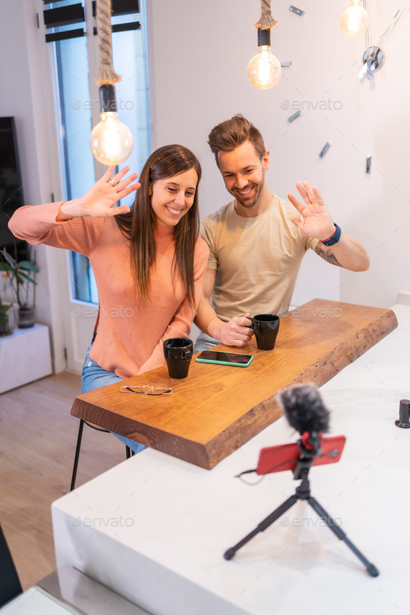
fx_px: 598
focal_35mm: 35
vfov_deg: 54.4
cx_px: 205
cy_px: 308
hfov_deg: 37.9
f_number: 1.8
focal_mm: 35
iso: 320
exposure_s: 1/160
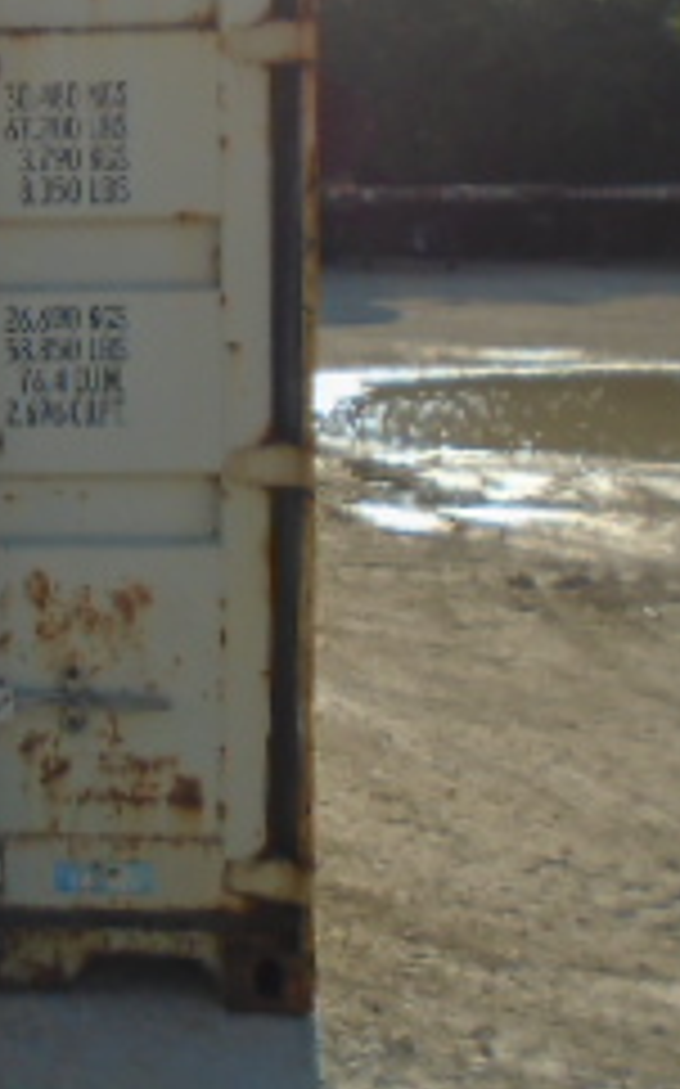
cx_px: -558
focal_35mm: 73
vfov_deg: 27.9
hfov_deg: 15.3
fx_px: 2167
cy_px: 310
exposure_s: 1/200
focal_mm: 4.6
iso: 100
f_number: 8
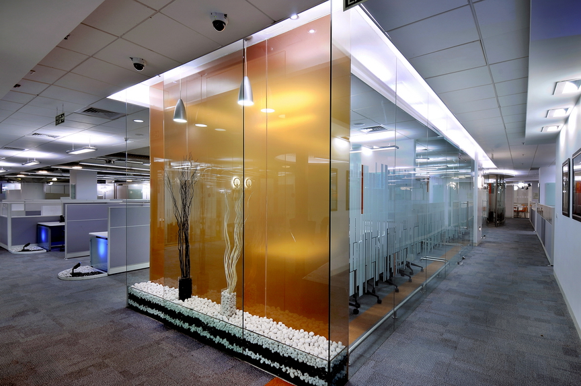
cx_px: 290
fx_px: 290
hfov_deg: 90.1
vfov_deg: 67.3
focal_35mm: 18
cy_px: 193
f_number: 10
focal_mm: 12
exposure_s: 1/8
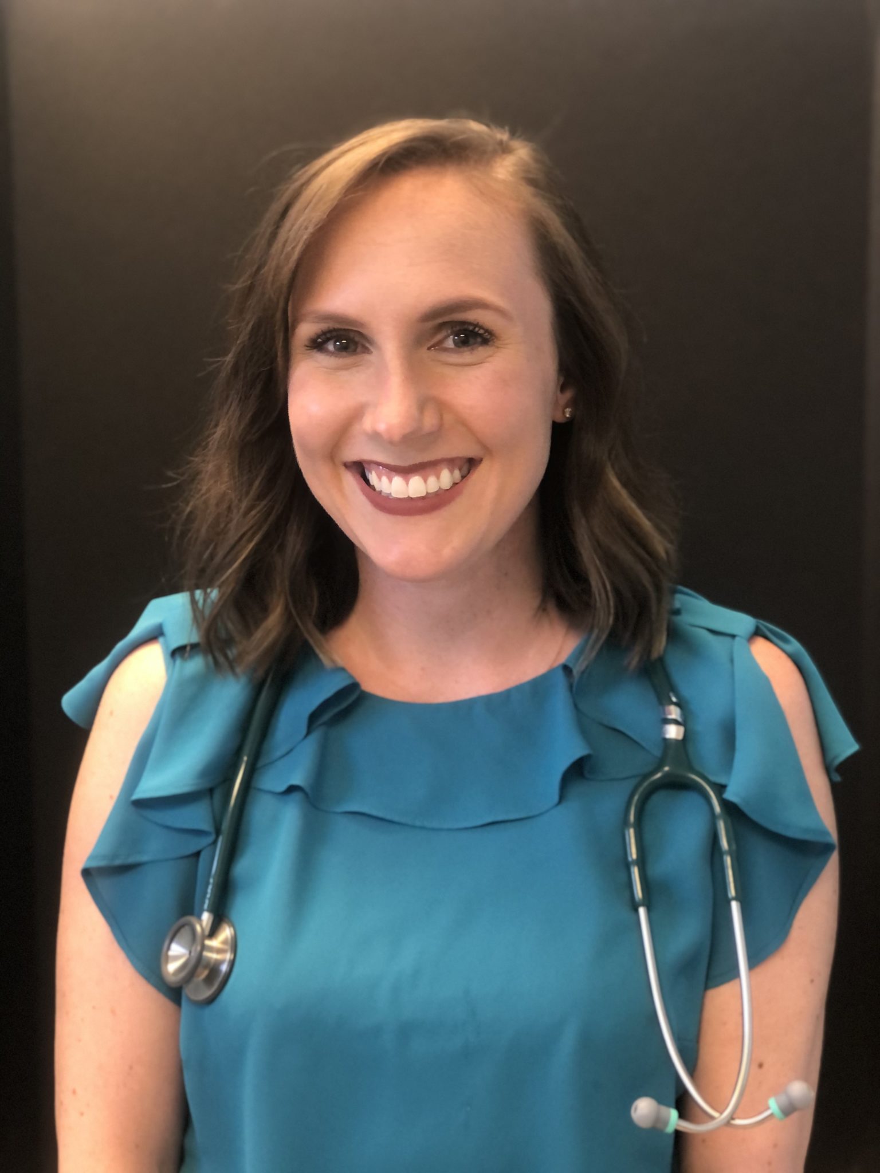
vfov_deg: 33.8
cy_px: 586
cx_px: 440
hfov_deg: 25.7
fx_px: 1932
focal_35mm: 57
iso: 160
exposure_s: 1/30
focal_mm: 6.6
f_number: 2.8
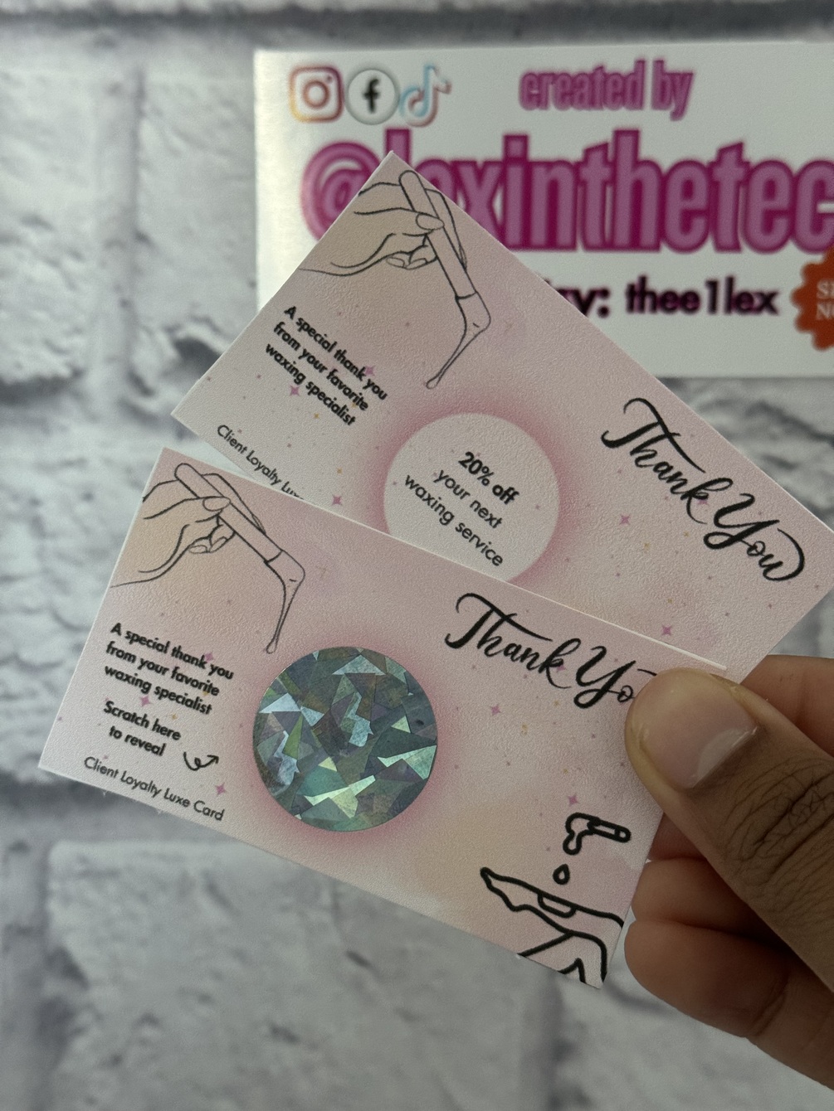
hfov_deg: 30.3
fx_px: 1542
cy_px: 556
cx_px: 417
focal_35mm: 48
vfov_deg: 39.7
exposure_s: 1/40
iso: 400
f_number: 1.78
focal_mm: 6.86
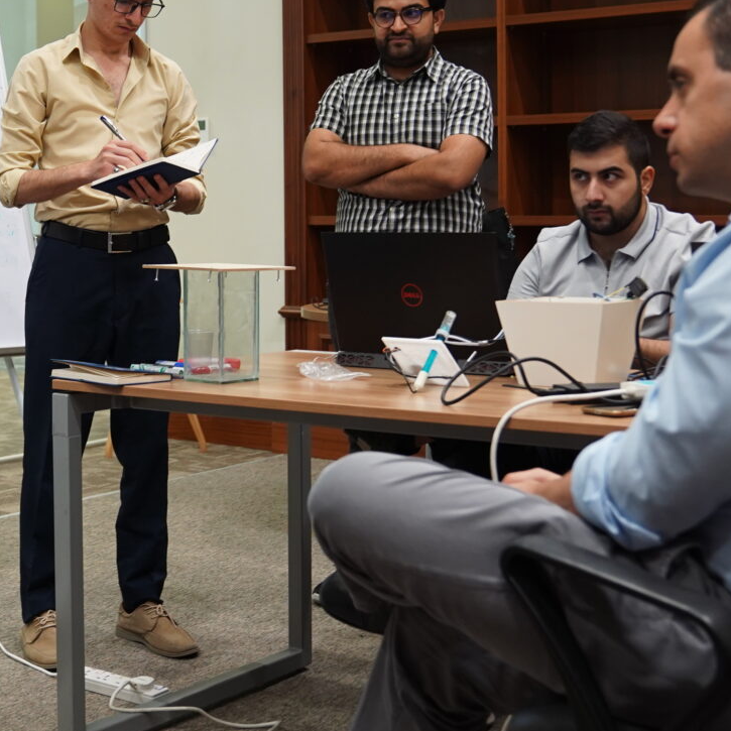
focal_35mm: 60
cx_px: 111
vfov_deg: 28.5
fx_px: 1433
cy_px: 265
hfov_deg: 27.8
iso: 1250
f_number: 2.8
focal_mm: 25
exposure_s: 1/80
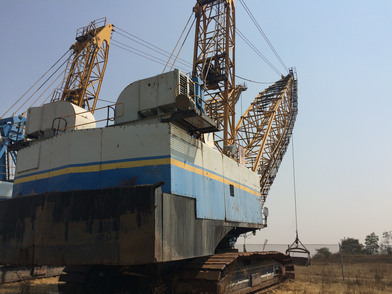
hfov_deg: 61.7
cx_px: 196
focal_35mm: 29
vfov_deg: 48.2
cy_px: 147
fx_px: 328
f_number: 2.2
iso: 32
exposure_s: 1/3165
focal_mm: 4.15
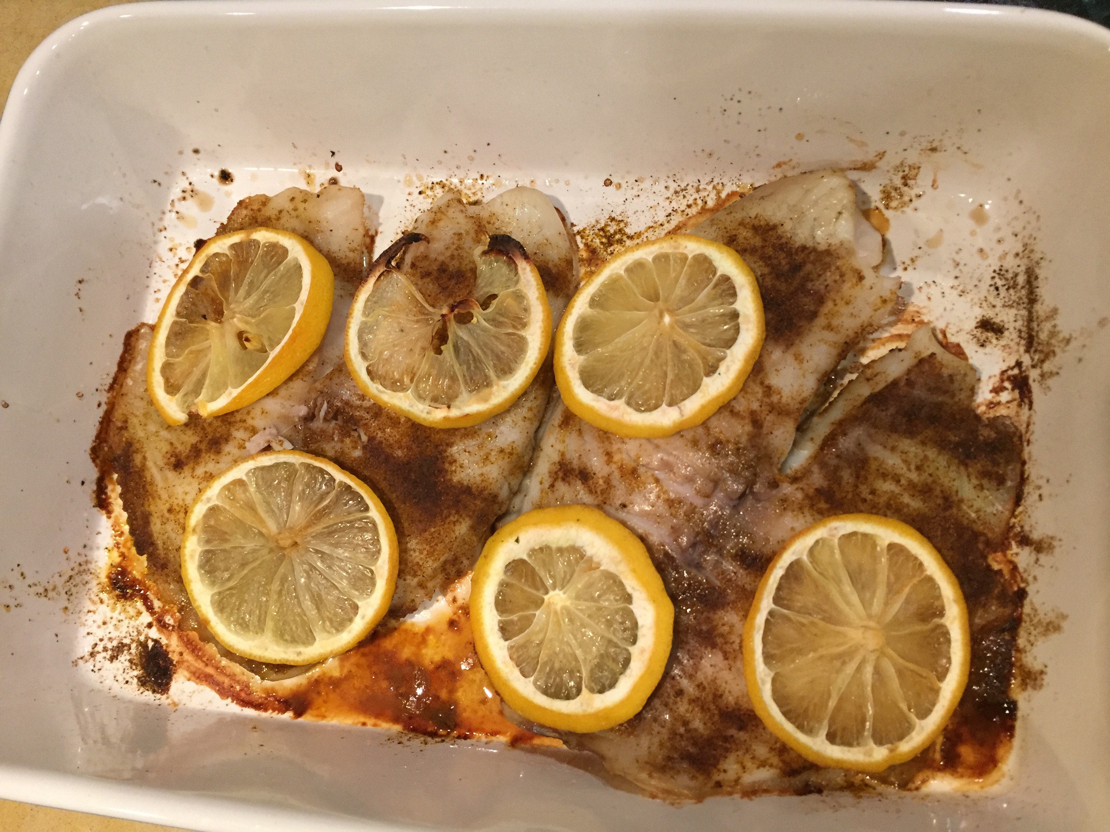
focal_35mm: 29
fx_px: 930
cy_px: 416
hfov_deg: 61.7
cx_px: 555
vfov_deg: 48.2
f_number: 2.2
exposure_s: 1/30
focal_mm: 4.15
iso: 160
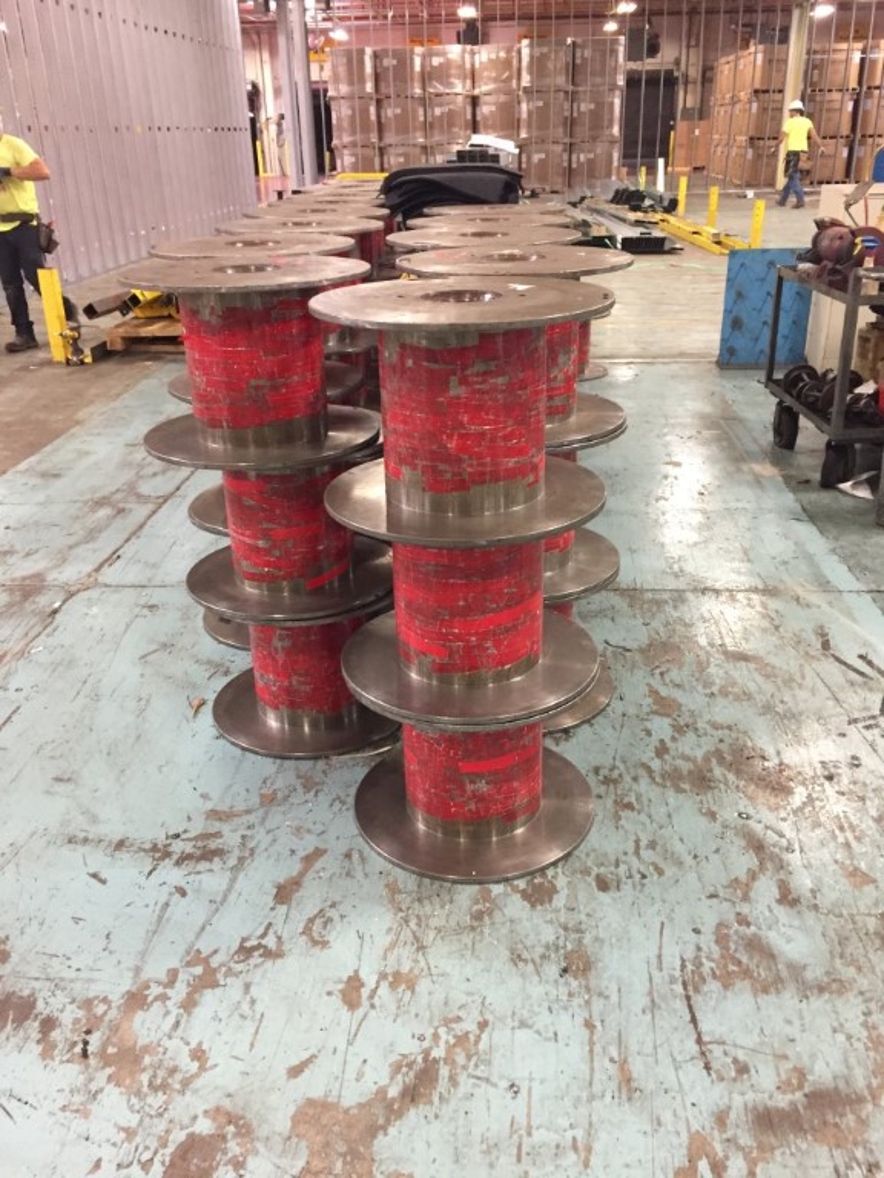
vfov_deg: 61.7
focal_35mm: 29
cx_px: 442
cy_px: 589
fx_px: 987
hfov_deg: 48.2
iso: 250
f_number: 2.2
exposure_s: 1/30
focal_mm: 4.15
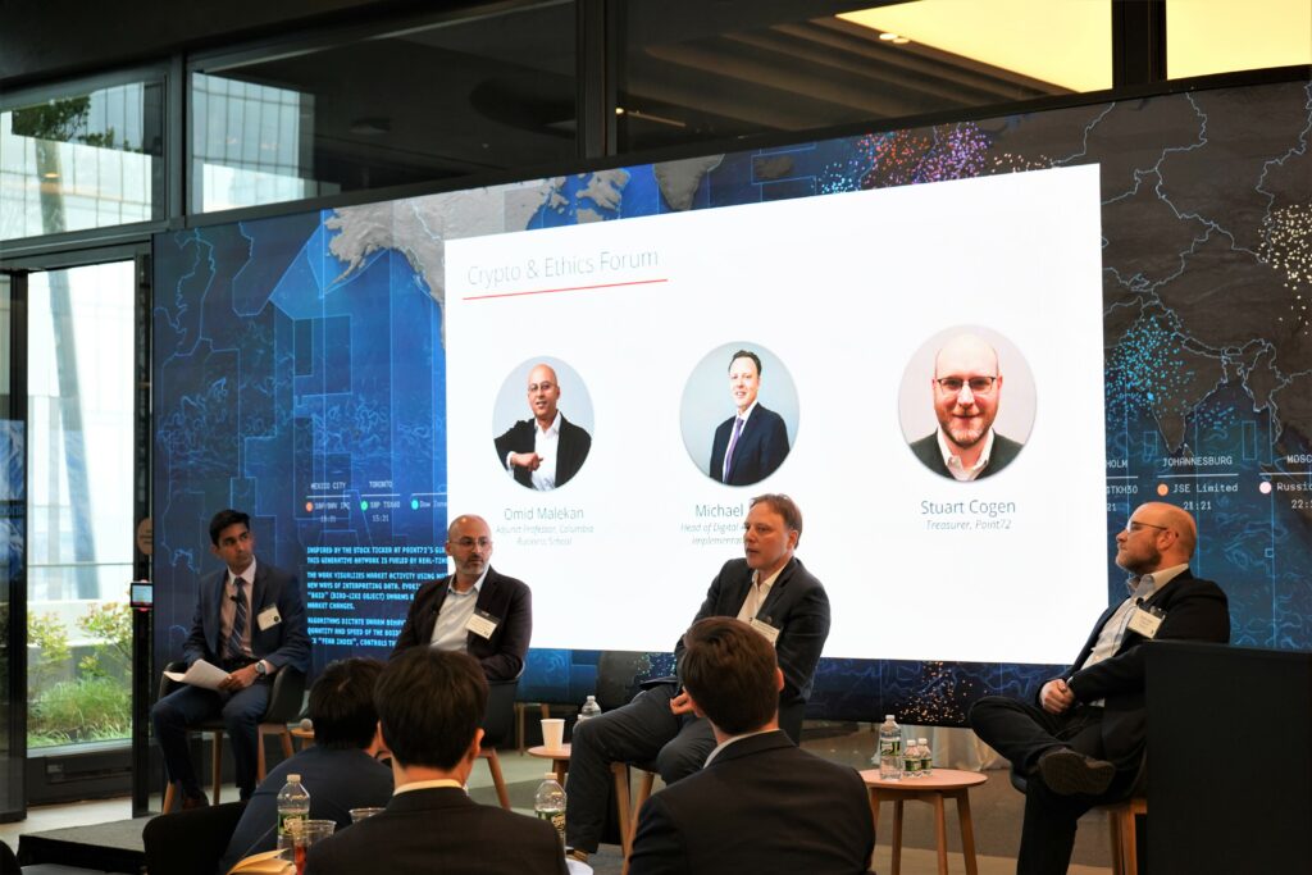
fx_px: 2077
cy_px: 438
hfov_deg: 35.0
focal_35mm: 57
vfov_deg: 23.8
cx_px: 656
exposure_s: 1/100
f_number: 5
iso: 1250
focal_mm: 57
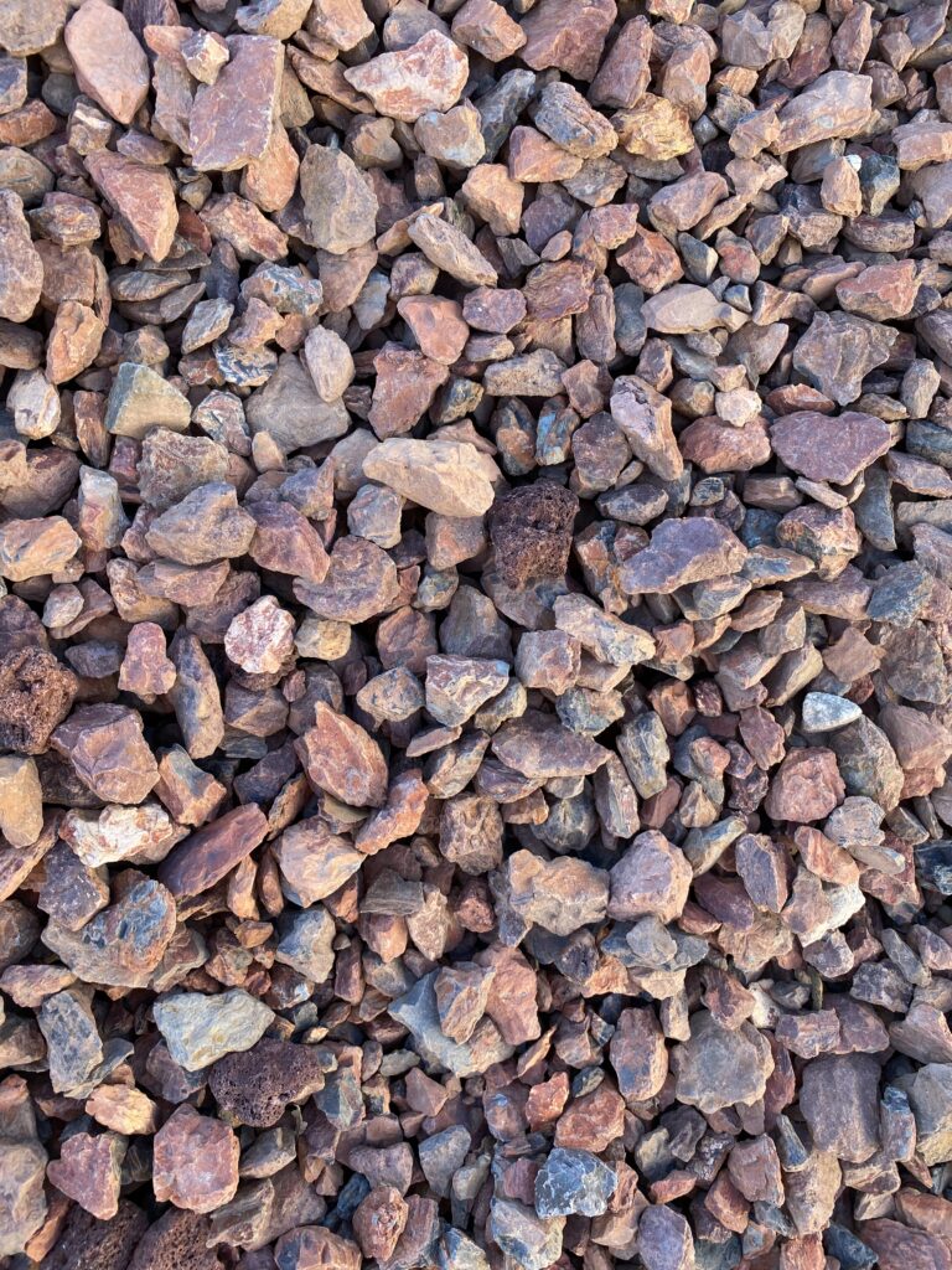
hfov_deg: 53.1
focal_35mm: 26
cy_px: 635
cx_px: 476
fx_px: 953
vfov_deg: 67.3
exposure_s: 1/127
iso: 32
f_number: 1.8
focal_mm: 4.25
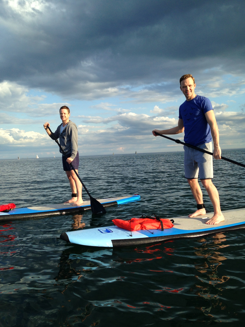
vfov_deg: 55.4
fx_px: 311
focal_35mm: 33
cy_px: 164
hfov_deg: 42.9
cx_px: 122
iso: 50
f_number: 2.4
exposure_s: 1/1004
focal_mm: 4.12
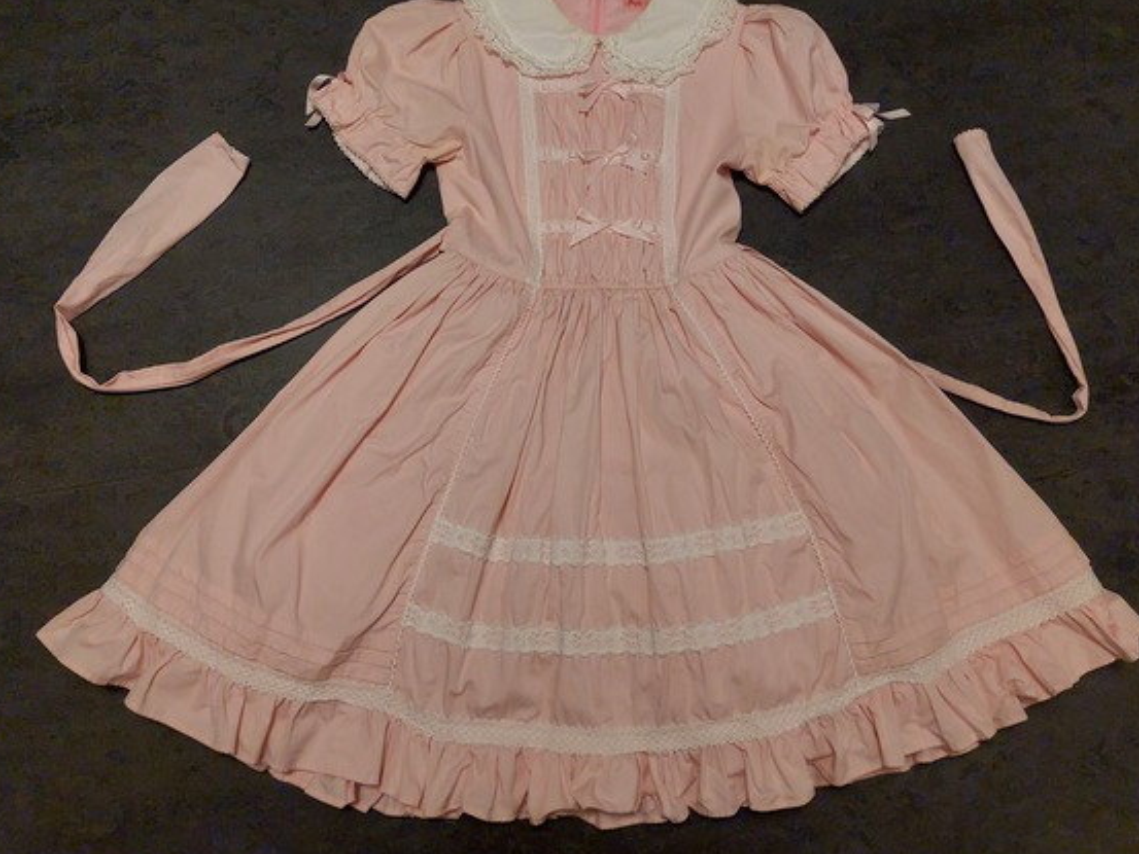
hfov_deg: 63.4
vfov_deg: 49.7
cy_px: 387
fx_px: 922
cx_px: 572
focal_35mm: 28
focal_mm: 5.23
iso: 500
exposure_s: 1/33
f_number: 1.8
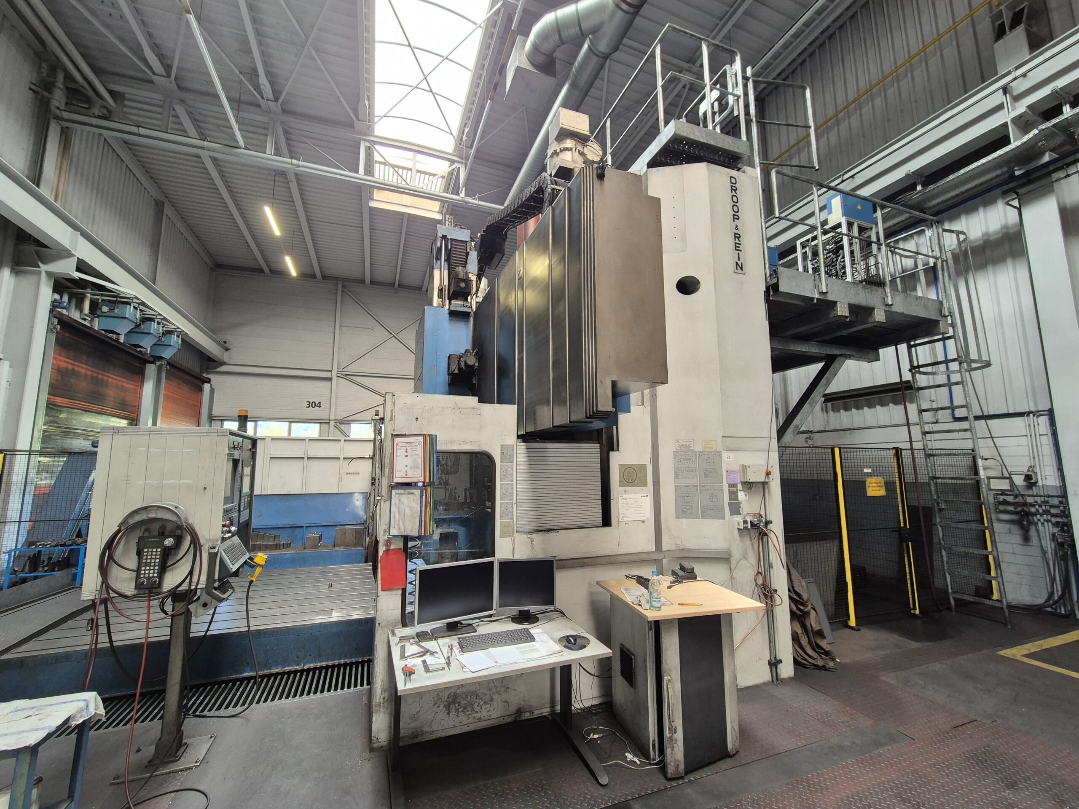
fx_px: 405
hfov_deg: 106.2
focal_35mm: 13
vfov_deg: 89.9
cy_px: 404
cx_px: 540
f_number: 2.2
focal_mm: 2.2
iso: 125
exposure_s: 1/50
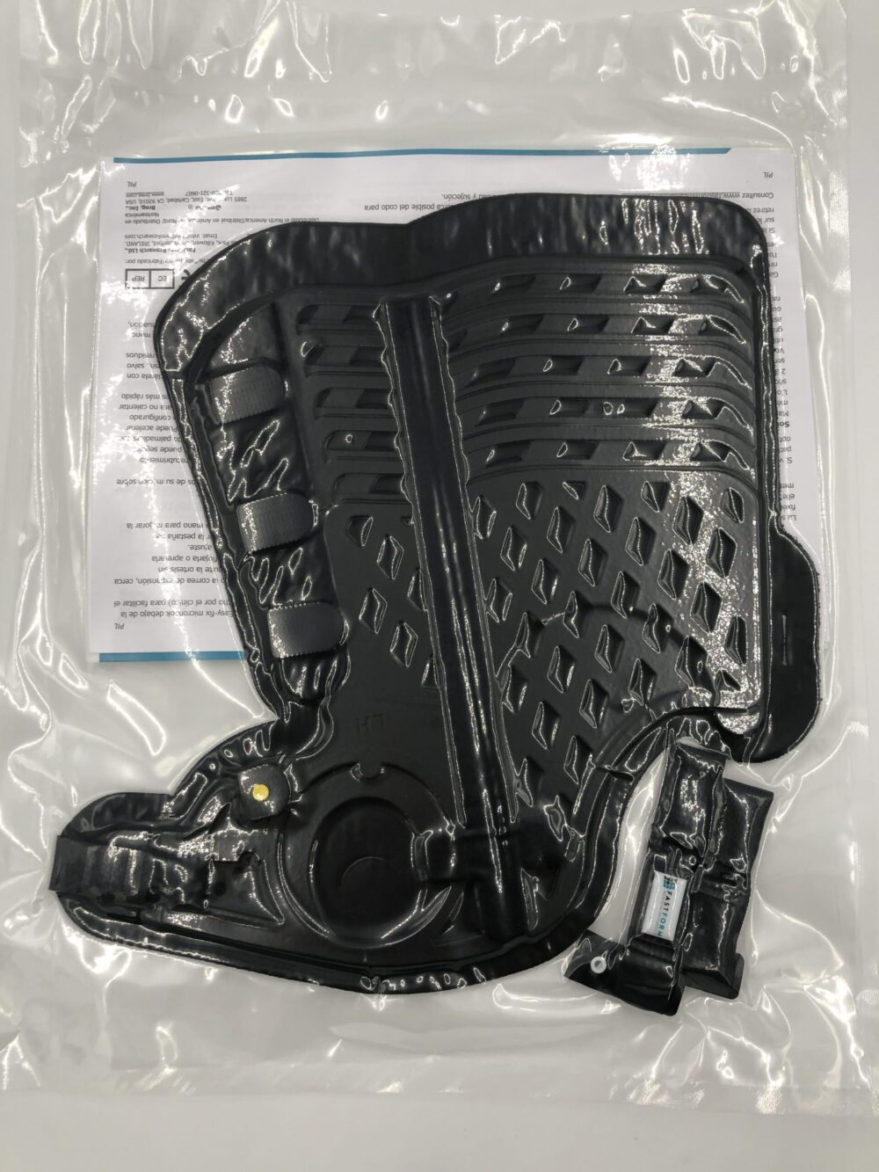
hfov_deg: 49.8
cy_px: 586
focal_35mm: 28
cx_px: 440
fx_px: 948
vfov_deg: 63.4
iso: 50
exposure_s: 1/120
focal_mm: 3.99
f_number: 1.8
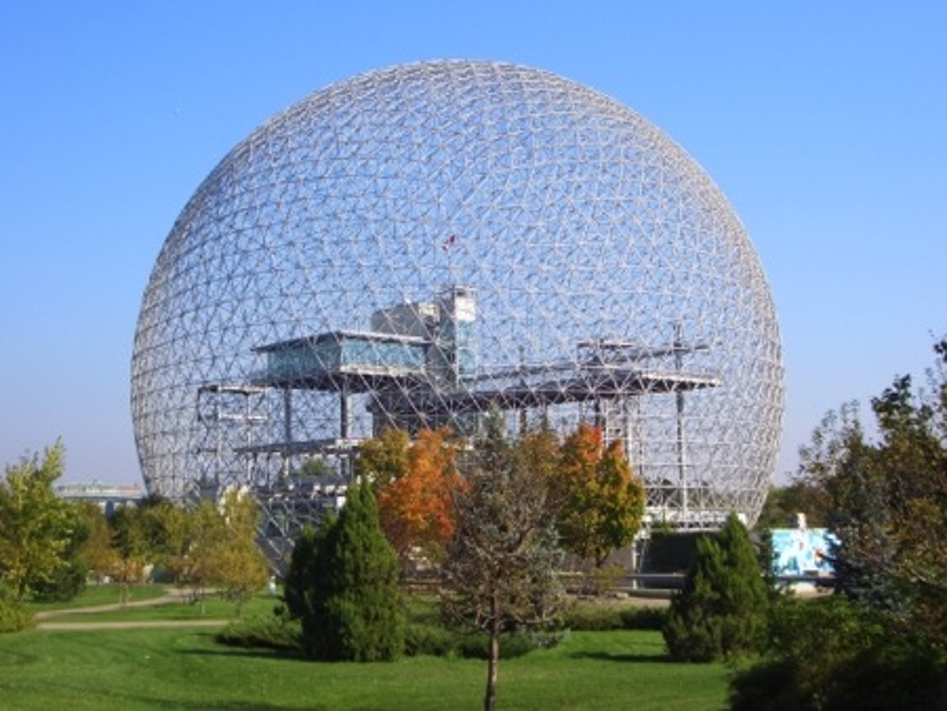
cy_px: 356
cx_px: 474
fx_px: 1341
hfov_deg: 38.9
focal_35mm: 49
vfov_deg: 29.7
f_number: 5
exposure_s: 1/250
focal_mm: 8.2
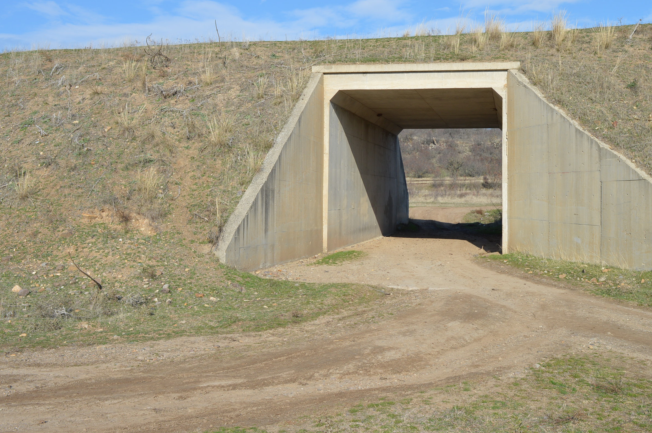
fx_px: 688
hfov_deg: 50.3
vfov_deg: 34.9
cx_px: 399
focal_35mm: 38
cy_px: 186
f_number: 8
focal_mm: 20
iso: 100
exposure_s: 1/250
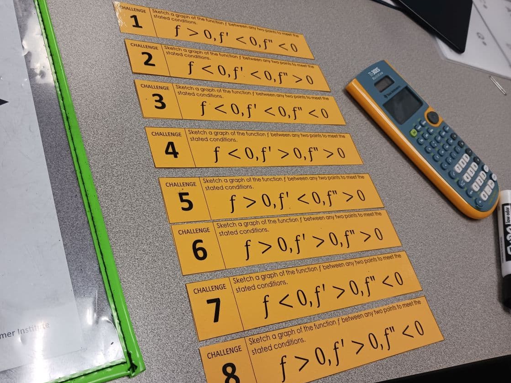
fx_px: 428
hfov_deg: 61.6
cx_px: 237
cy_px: 191
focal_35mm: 29
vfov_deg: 48.2
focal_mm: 4
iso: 200
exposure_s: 1/60
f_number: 1.8
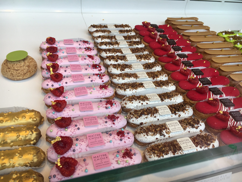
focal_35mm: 29
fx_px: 203
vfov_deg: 48.2
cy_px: 91
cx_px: 121
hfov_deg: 61.7
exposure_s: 1/100
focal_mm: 4.15
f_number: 2.2
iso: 32
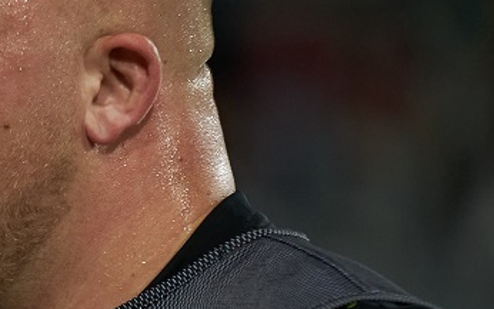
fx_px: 11884
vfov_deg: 1.5
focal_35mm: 883
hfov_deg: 2.4
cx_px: 77
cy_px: 288
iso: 1600
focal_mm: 200
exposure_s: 1/800
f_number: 2.8
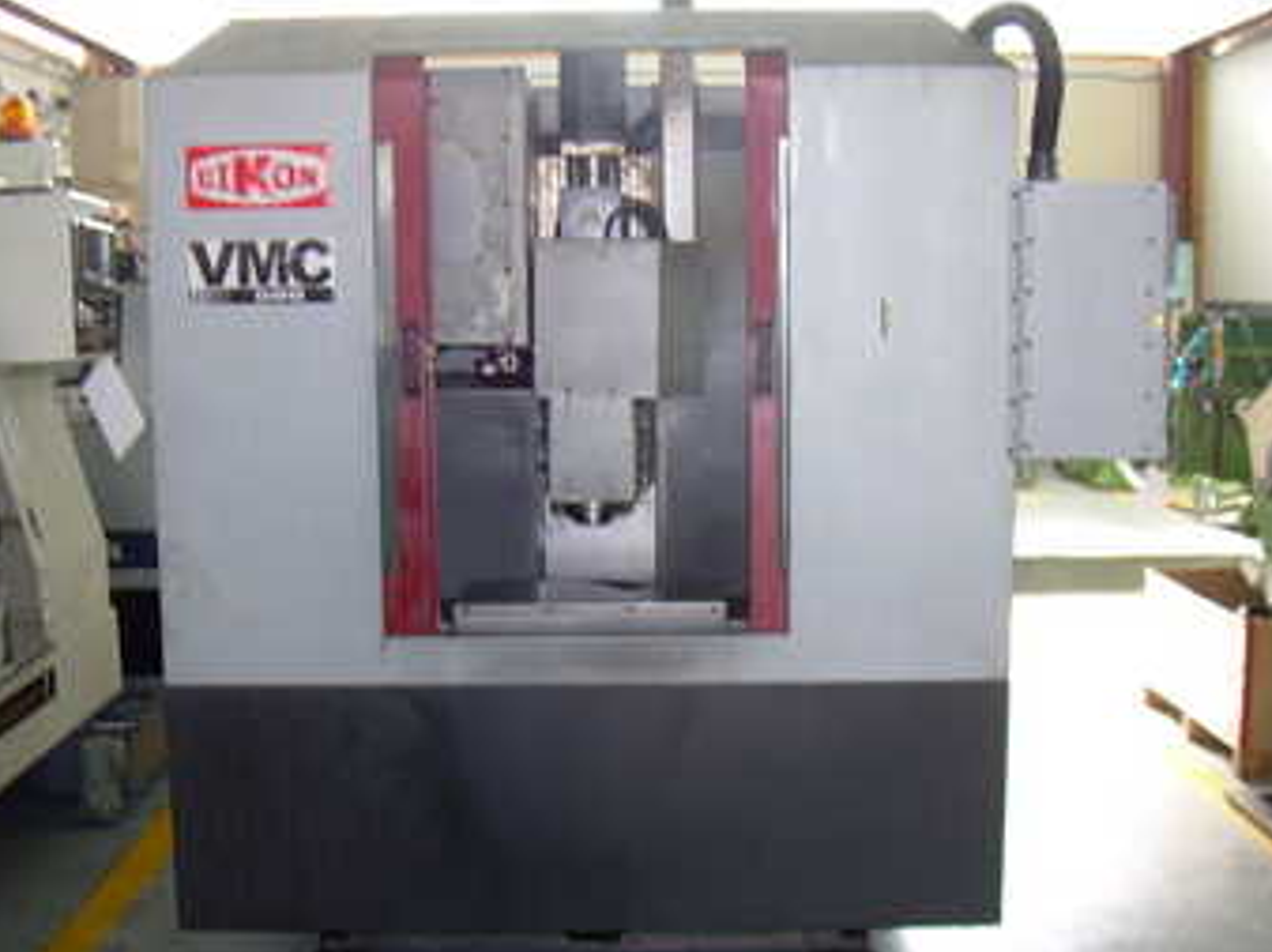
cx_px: 591
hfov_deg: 42.1
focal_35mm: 45
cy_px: 500
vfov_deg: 32.1
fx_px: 1652
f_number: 2.8
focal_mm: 6.3
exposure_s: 1/30
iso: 50
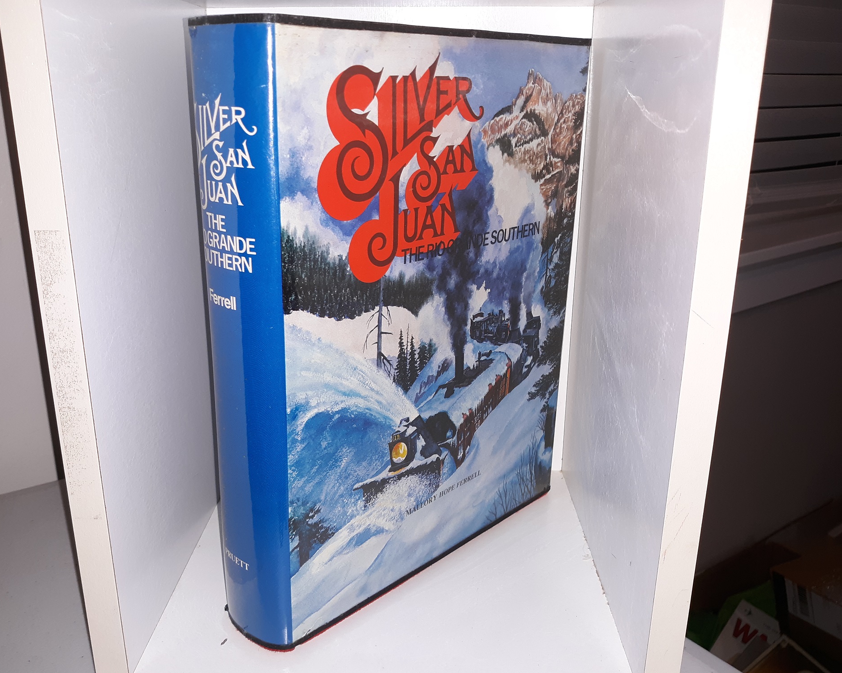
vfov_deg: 48.5
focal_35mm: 30
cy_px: 338
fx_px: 748
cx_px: 392
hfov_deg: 58.7
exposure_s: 1/60
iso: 50
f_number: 1.7
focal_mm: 3.7
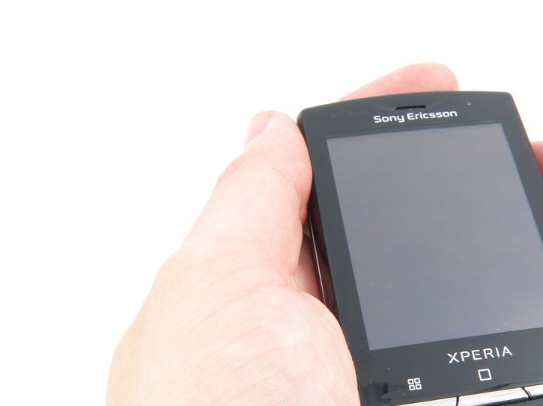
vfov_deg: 27.2
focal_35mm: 53
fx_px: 831
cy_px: 297
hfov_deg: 35.8
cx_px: 370
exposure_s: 1/20
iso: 100
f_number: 5.6
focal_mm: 5.72
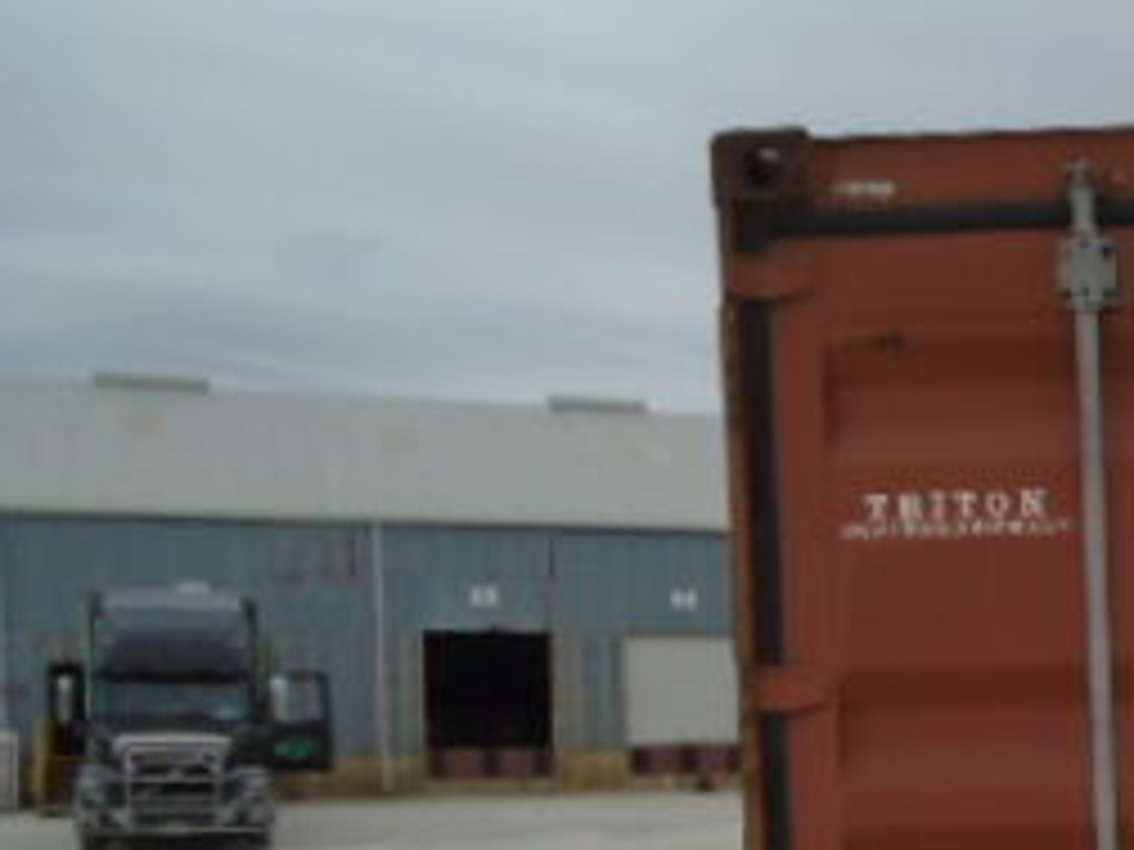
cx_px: 1300
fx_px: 2031
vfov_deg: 22.8
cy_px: 832
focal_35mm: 62
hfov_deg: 27.9
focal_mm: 4.6
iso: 100
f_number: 3.2
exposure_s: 1/1000
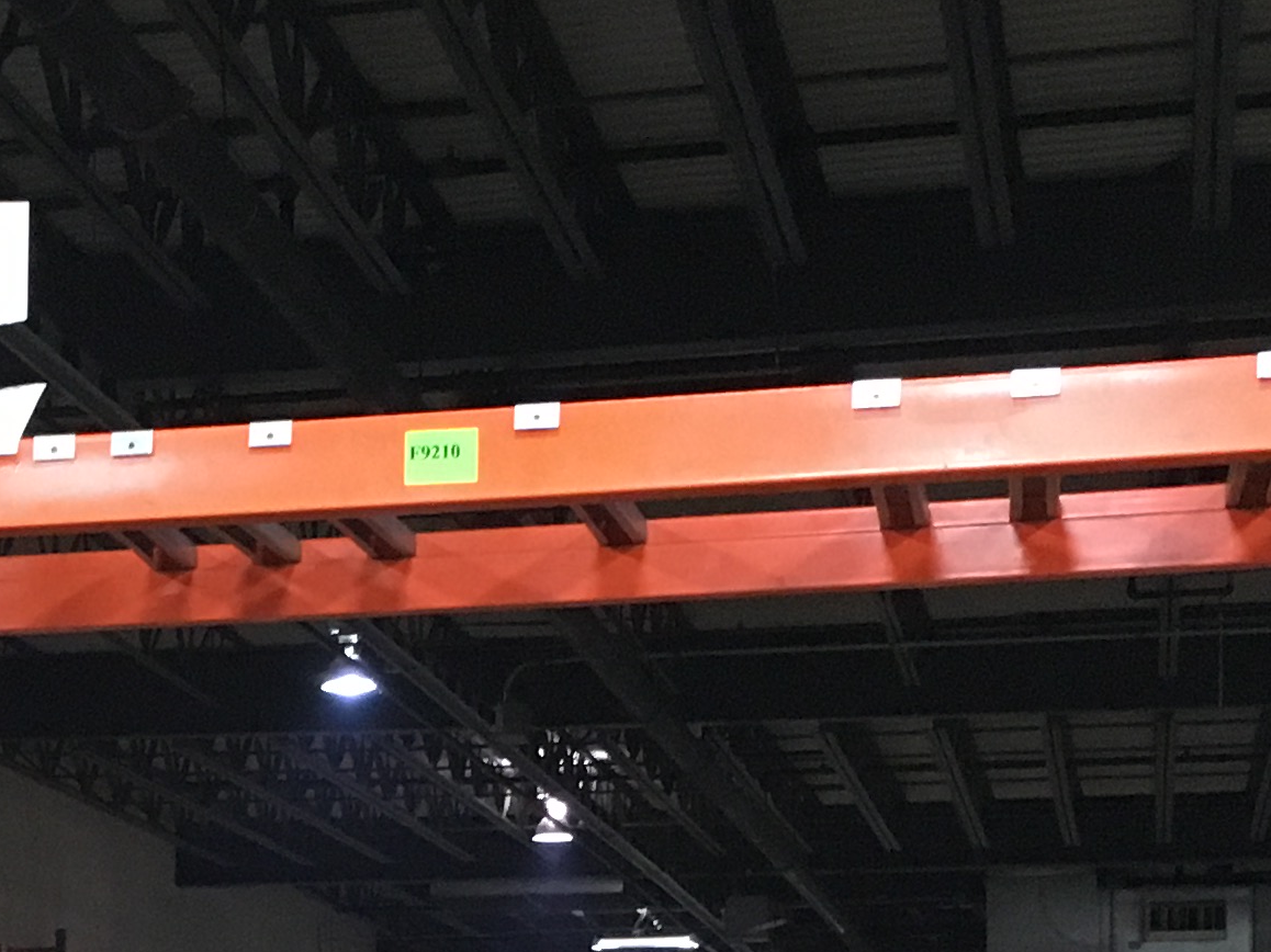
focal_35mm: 101
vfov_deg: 14.0
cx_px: 60
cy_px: 1283
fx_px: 3708
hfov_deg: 19.0
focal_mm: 4.15
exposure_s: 1/30
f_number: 2.2
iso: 200
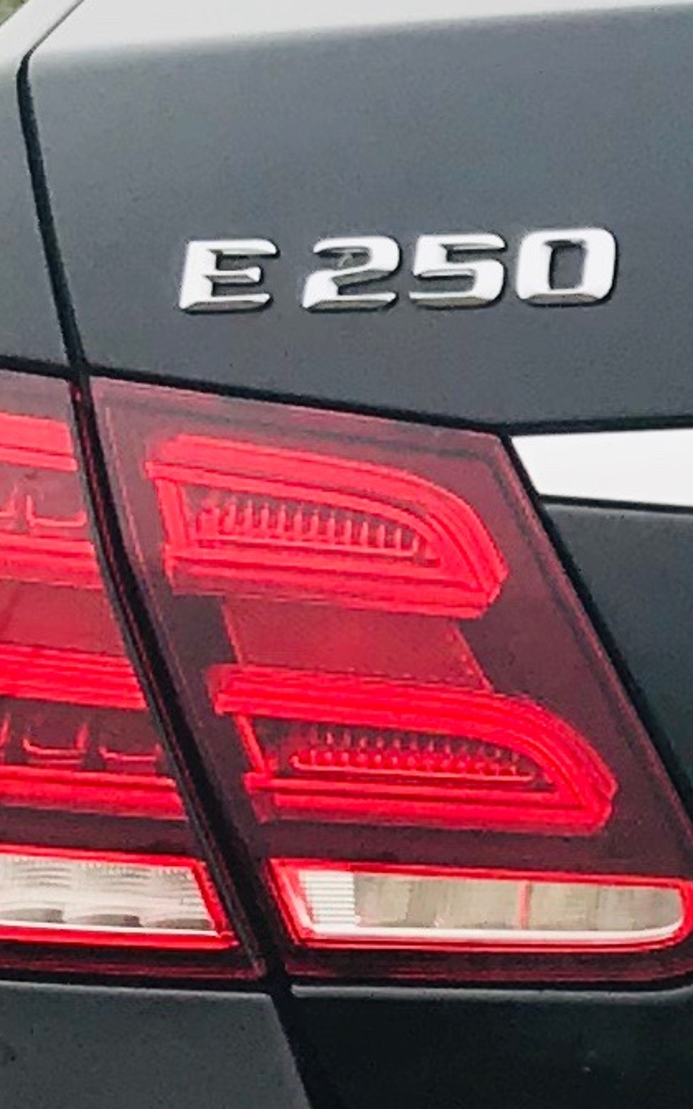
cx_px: 1761
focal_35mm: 178
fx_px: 5379
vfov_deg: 11.7
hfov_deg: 6.9
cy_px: 923
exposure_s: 1/275
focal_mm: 3.99
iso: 20
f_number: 1.8
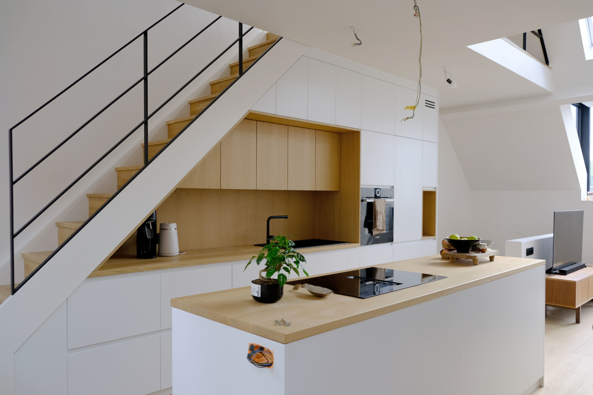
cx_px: 296
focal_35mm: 27
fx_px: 445
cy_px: 198
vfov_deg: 47.9
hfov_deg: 67.4
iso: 160
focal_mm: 18
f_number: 3.2
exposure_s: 1/85
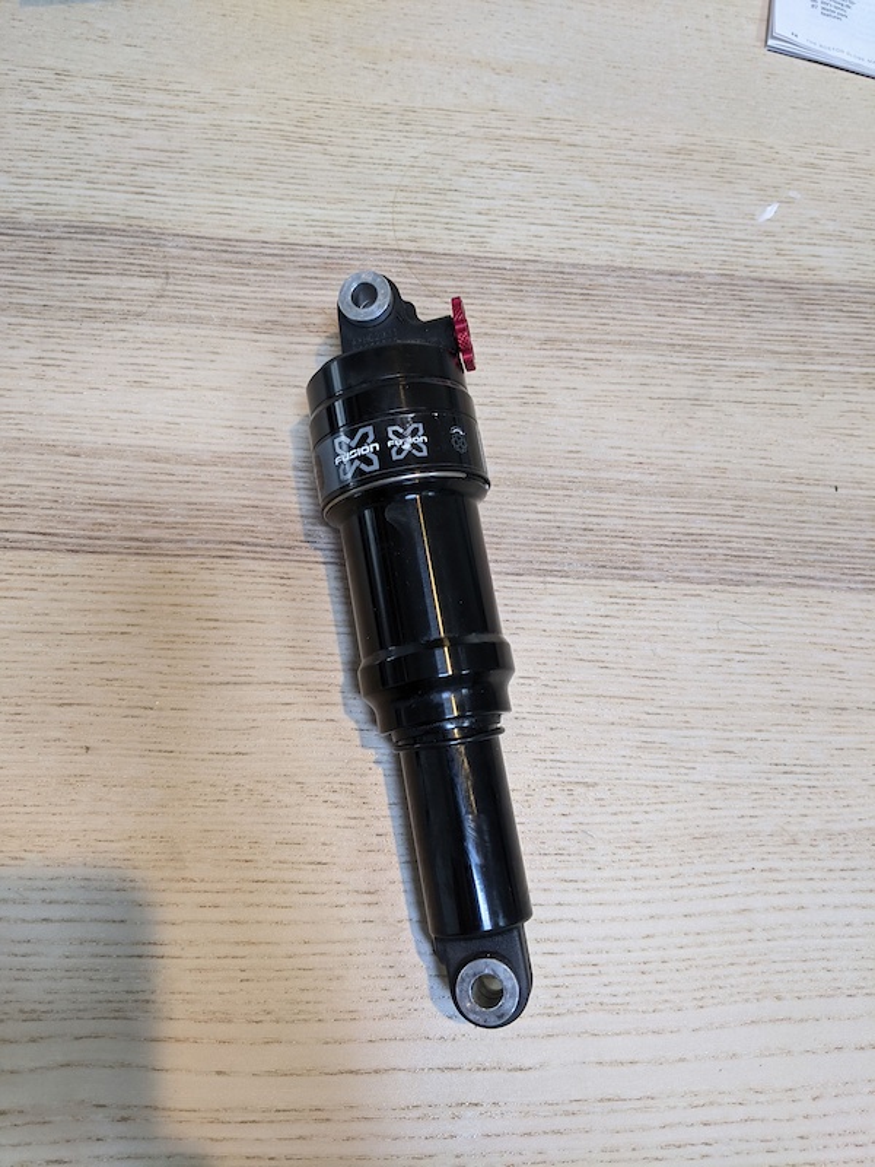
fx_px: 910
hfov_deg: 51.4
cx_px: 438
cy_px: 584
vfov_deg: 65.3
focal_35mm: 27
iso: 68
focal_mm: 4.44
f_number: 1.8
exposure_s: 1/40
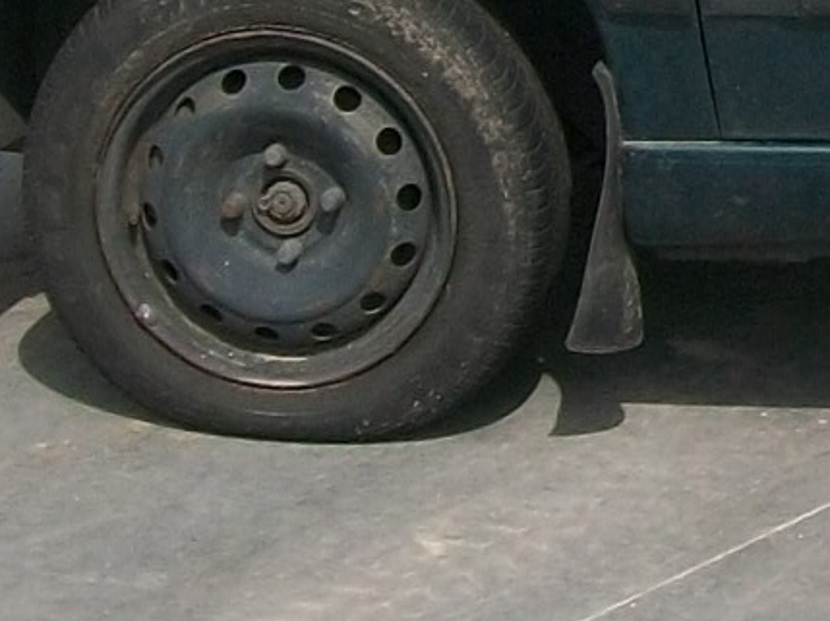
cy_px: -588
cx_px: 1561
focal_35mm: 172
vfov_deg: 8.2
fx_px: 4121
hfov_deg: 10.7
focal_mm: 6
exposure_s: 1/500
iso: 80
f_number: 4.8
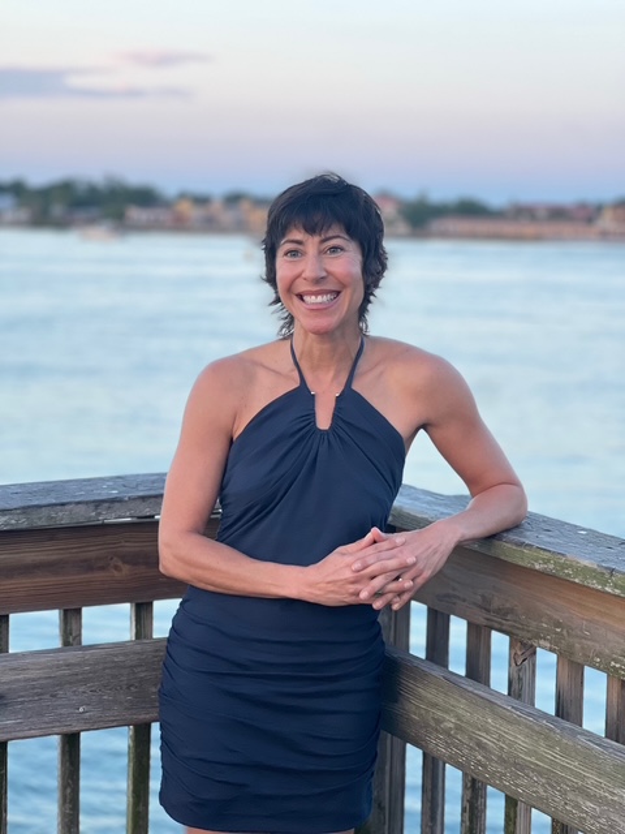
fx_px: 1854
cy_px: 417
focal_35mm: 77
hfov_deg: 19.1
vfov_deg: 25.3
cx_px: 312
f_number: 2.8
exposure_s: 1/121
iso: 125
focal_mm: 9
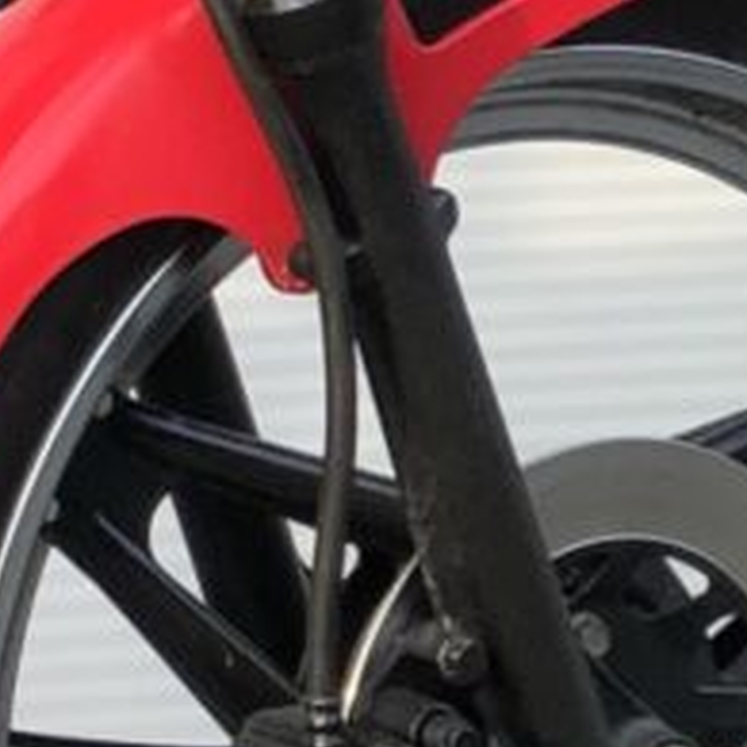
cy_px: -4
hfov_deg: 4.3
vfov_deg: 4.4
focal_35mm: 397
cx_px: -1525
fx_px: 9693
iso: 25
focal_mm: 6.6
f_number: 2.8
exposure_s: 1/121
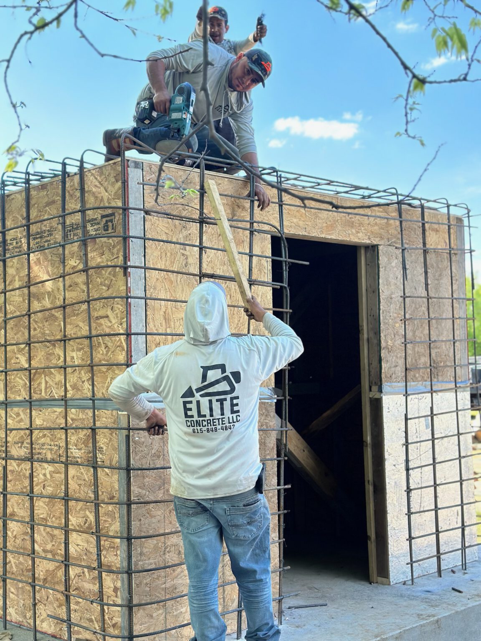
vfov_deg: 39.7
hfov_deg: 30.3
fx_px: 889
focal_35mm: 48
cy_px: 320
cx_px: 240
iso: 80
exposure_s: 1/911
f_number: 1.78
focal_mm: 6.86
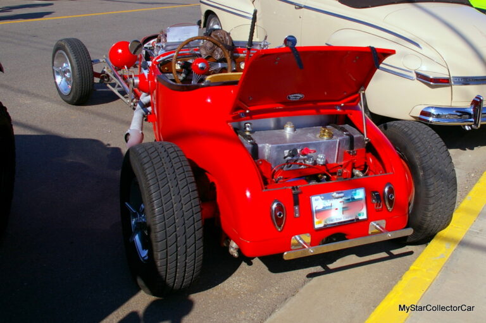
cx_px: 243
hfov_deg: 62.0
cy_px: 162
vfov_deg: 43.6
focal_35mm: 30
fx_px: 405
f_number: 13
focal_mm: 20
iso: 200
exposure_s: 1/250
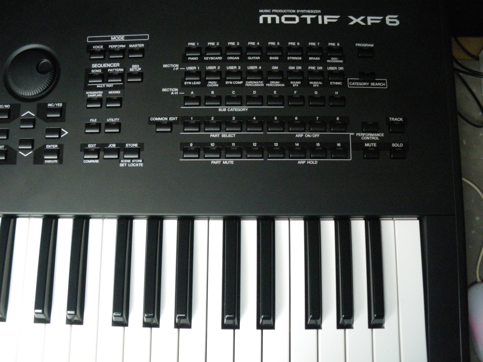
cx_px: 242
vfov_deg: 39.7
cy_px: 181
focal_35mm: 36
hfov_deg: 51.4
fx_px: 502
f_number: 3.5
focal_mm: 6.3
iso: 800
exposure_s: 1/20
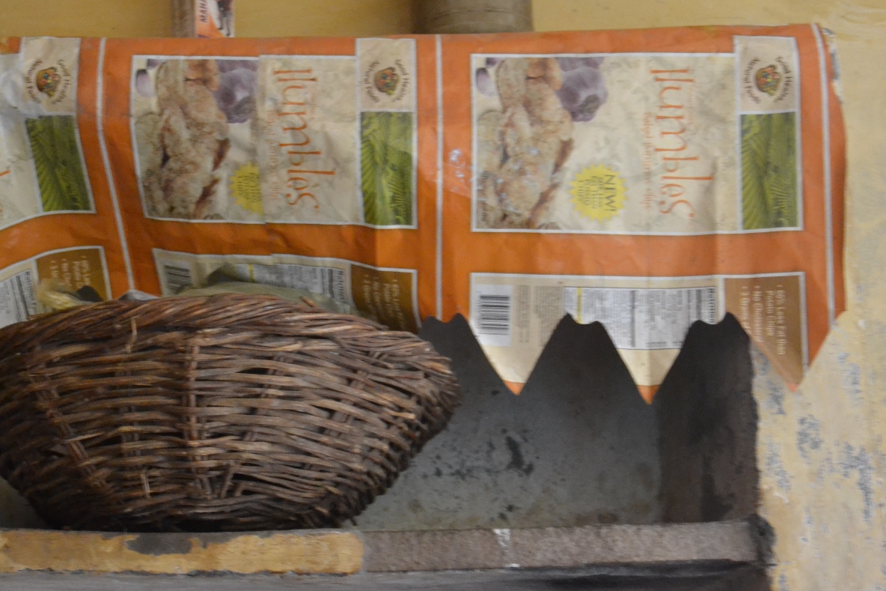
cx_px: 307
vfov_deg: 17.5
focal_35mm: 78
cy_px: 297
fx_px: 1919
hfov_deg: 25.9
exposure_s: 1/6
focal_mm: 38
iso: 3200
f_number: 4.5
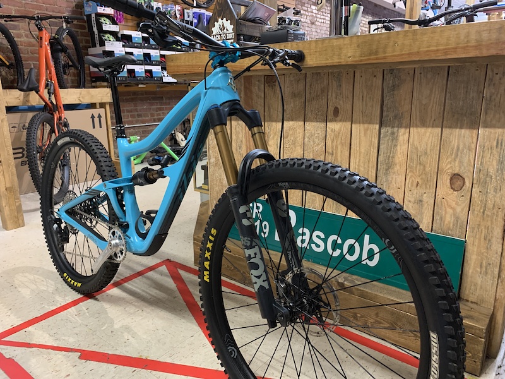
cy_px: 190
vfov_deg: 53.1
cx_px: 252
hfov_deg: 67.3
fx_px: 379
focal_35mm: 26
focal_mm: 4.25
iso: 400
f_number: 1.8
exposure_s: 1/40
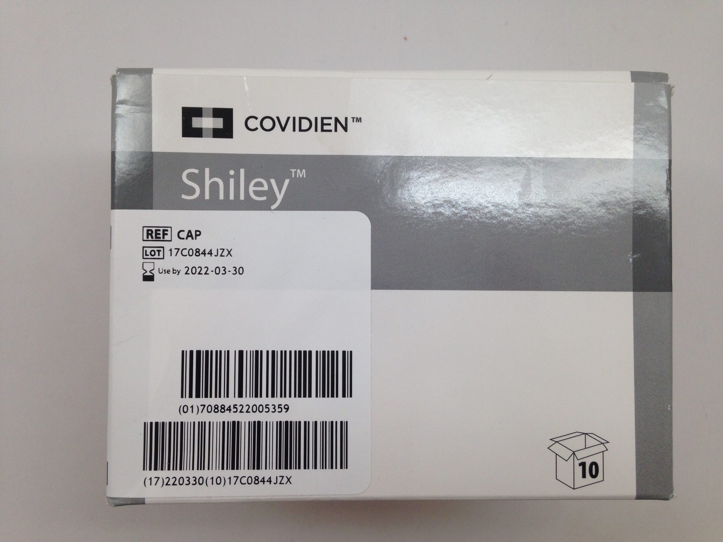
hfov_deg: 55.4
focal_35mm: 33
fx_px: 689
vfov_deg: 42.9
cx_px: 362
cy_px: 271
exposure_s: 1/120
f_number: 2.4
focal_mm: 4.12
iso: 64
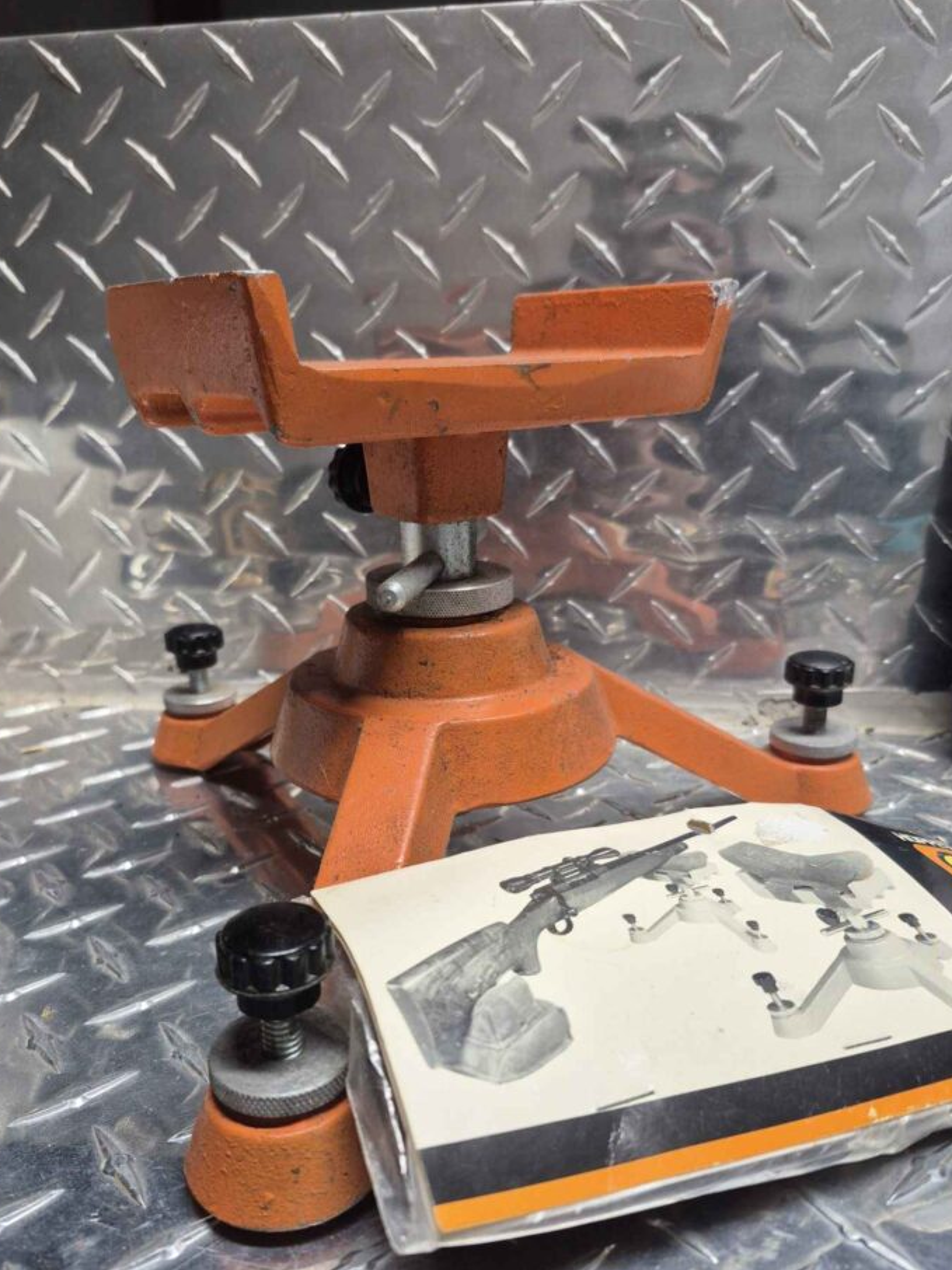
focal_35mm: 26
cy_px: 712
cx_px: 450
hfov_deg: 53.0
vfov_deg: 67.1
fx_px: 954
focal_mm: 5.4
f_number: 1.8
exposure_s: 1/120
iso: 100
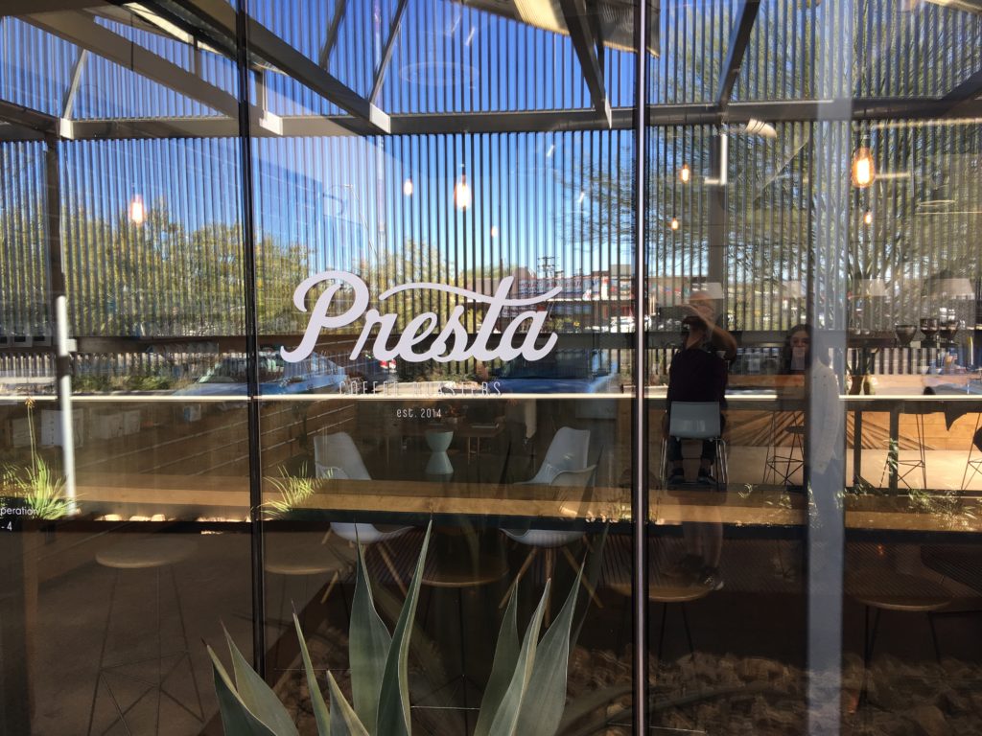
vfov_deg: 48.2
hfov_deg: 61.7
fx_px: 823
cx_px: 491
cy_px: 368
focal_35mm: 29
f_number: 2.2
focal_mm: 4.15
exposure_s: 1/120
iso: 25
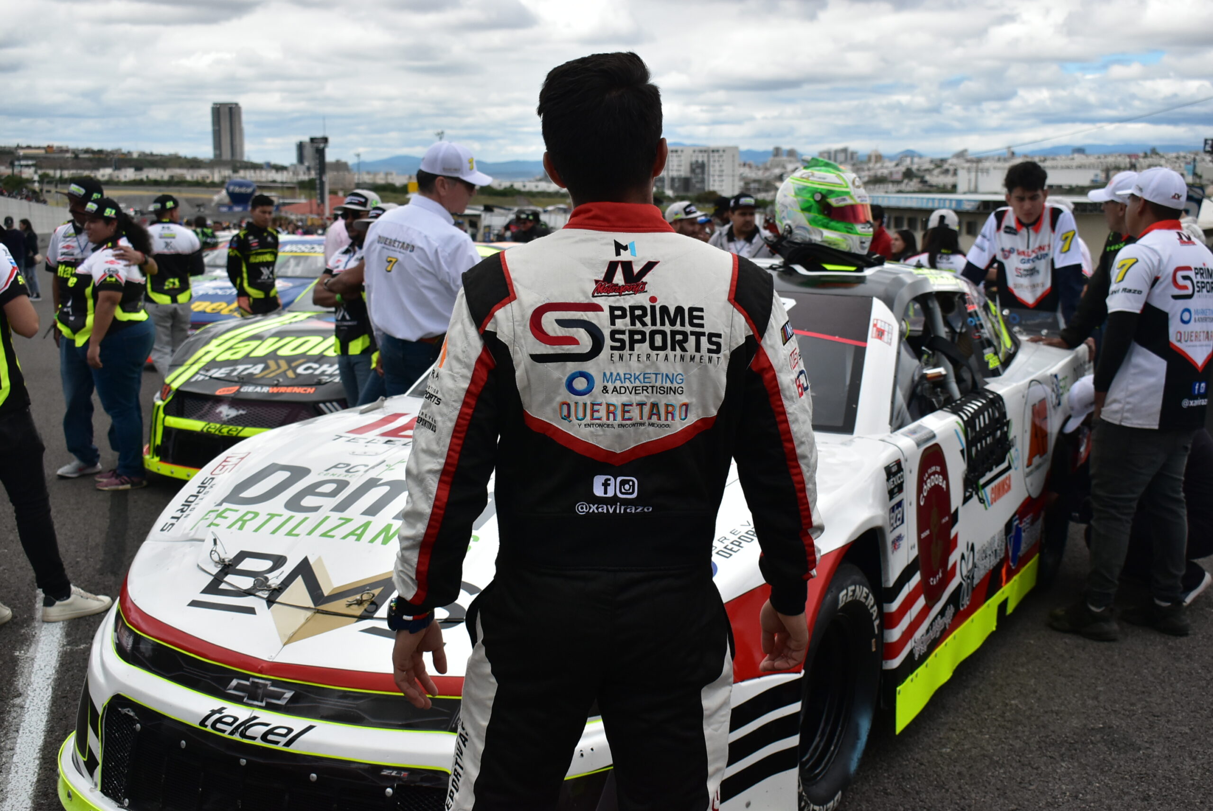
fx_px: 1416
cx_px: 606
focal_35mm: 42
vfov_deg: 31.9
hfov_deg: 46.4
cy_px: 406
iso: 900
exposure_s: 1/4000
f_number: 6.3
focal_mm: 28
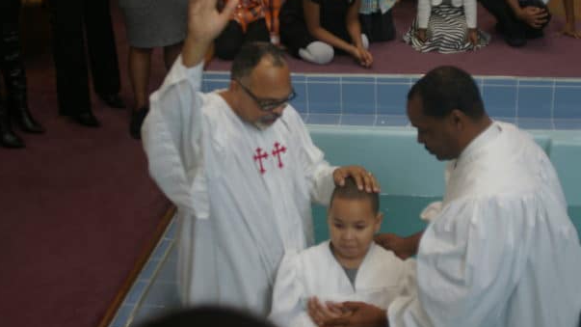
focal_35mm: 56
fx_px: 863
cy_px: 100
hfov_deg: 37.1
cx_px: 334
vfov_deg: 21.3
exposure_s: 1/45
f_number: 3.2
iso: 400
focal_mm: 28
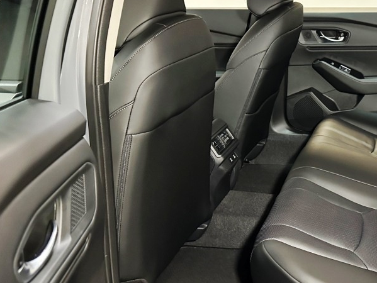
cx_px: 314
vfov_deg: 35.2
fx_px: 447
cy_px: 146
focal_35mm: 41
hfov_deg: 43.1
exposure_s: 1/40
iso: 1000
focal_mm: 6.86
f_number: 1.78
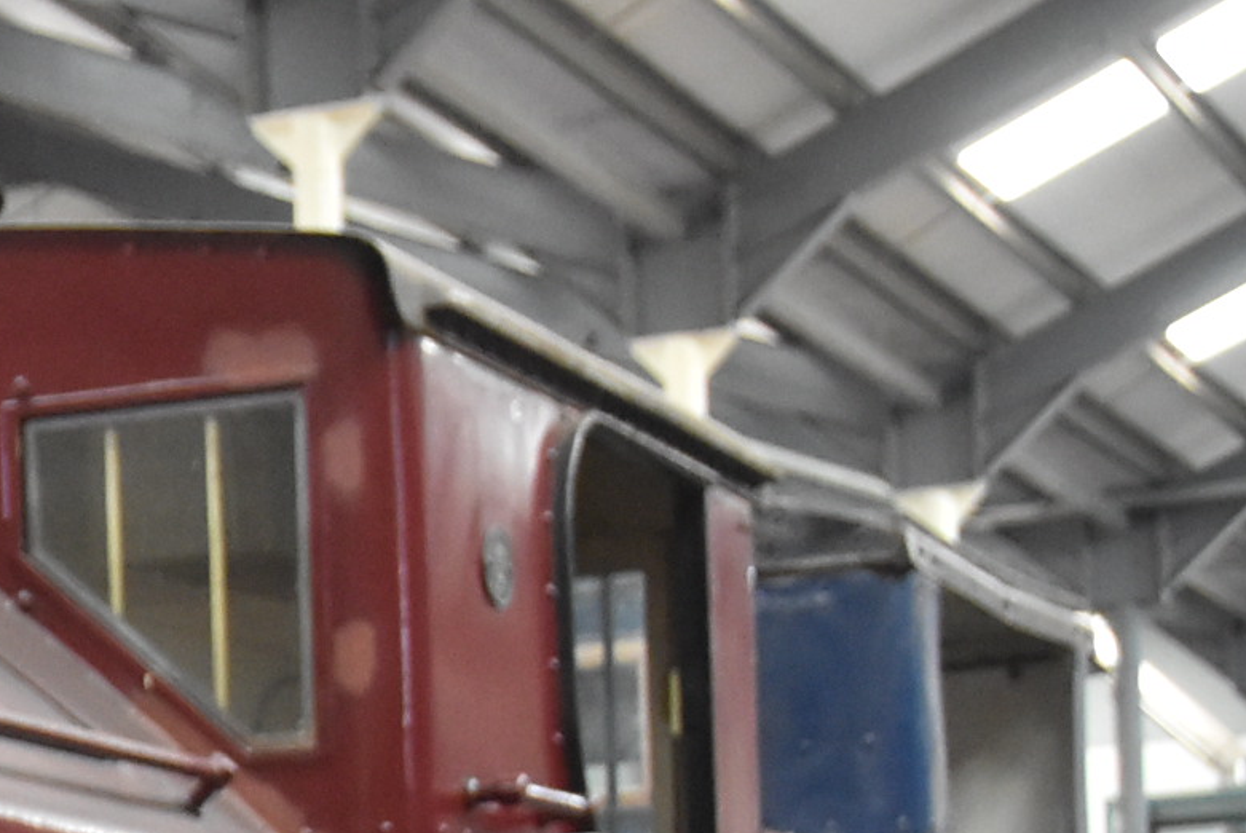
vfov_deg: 8.3
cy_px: 1328
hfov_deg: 11.9
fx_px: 5576
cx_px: -879
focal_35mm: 161
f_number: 4
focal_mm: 28
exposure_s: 1/60
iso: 2500
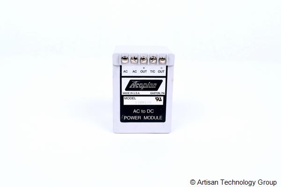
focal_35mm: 39
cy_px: 94
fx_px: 304
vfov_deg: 34.2
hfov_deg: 49.6
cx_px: 140
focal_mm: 26
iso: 200
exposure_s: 1/200
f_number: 14
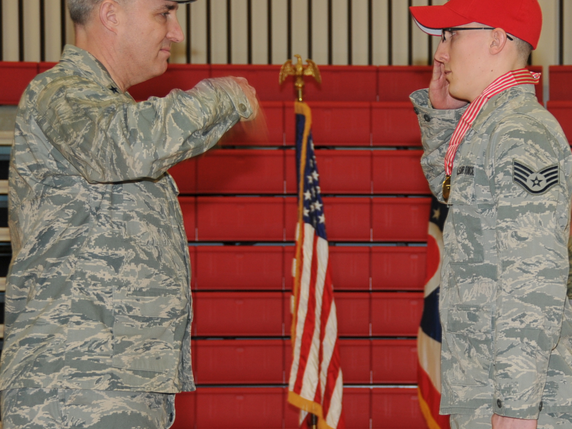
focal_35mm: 159
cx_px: 484
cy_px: 263
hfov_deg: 12.4
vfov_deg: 9.3
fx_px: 2627
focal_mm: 62
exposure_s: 1/60
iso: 200
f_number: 4.8
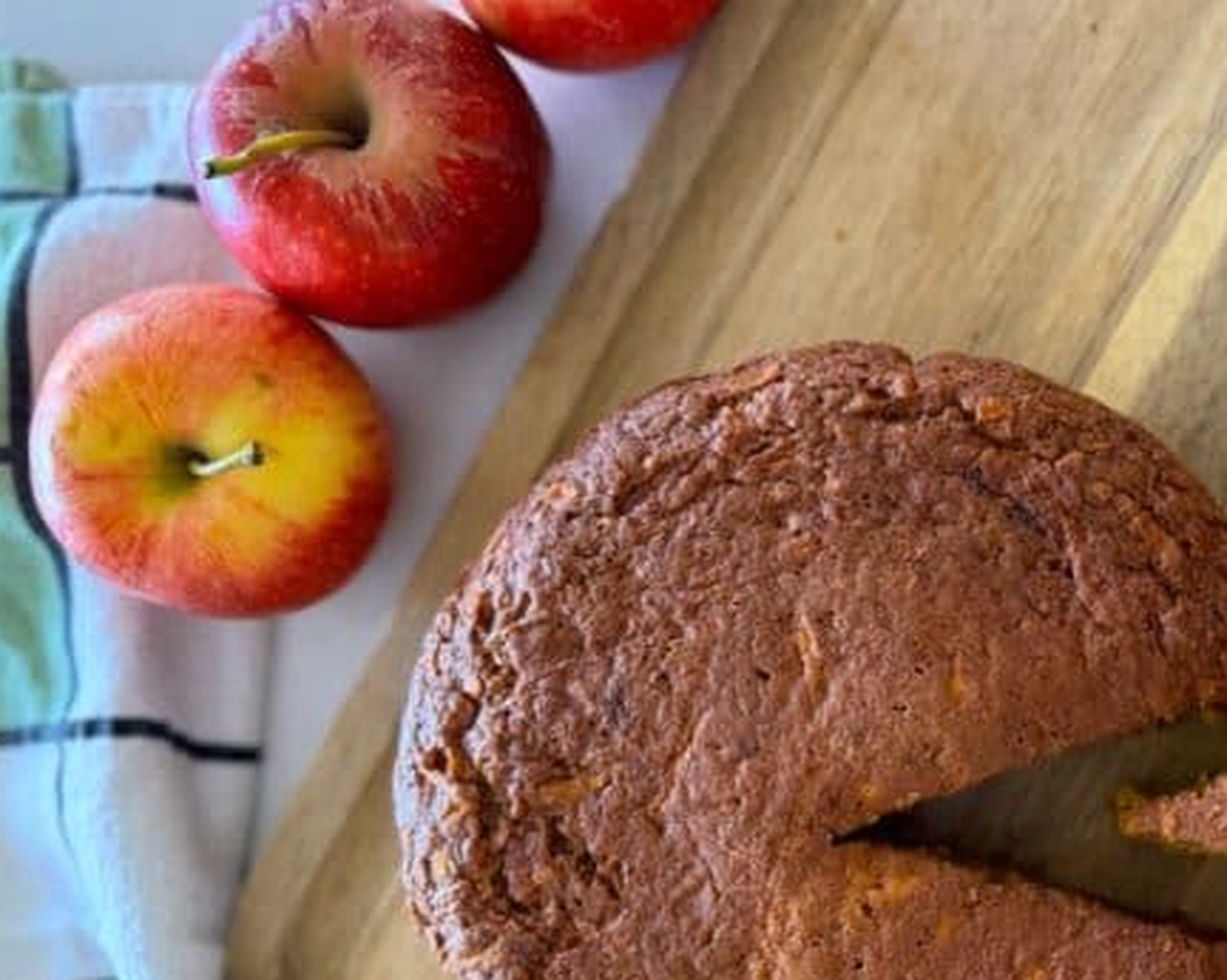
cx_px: 932
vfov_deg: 38.7
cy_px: 652
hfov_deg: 46.1
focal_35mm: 38
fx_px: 1379
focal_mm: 6.76
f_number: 1.78
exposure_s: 1/60
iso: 400
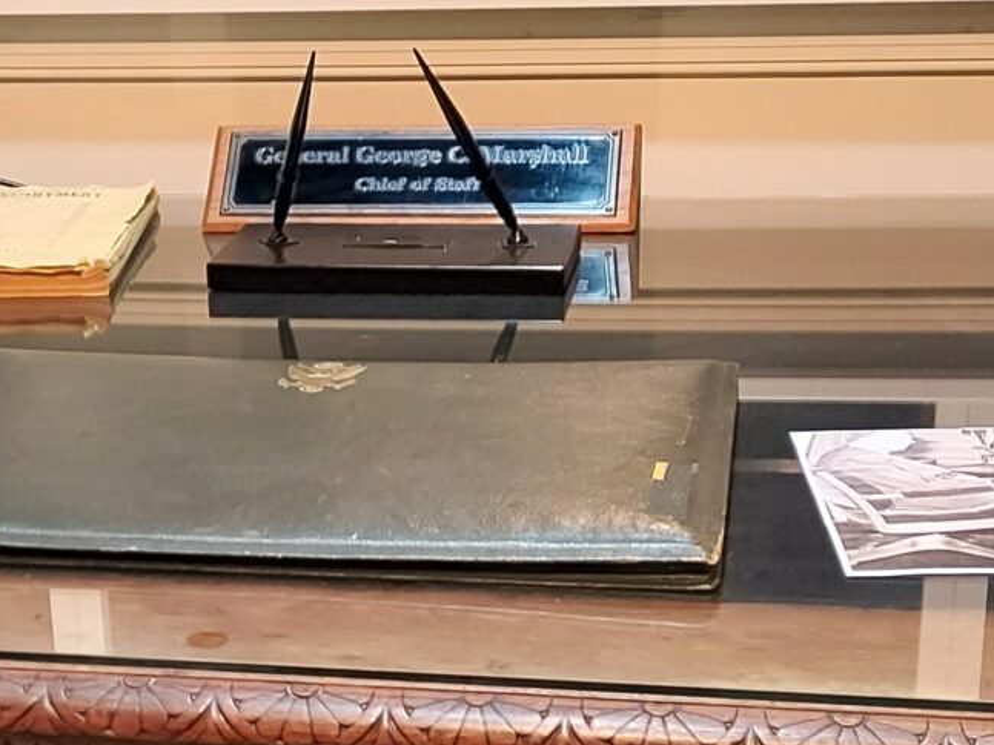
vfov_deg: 19.2
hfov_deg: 25.4
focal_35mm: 76
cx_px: 281
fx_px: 2182
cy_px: 588
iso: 640
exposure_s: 1/24
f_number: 1.8
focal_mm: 4.6
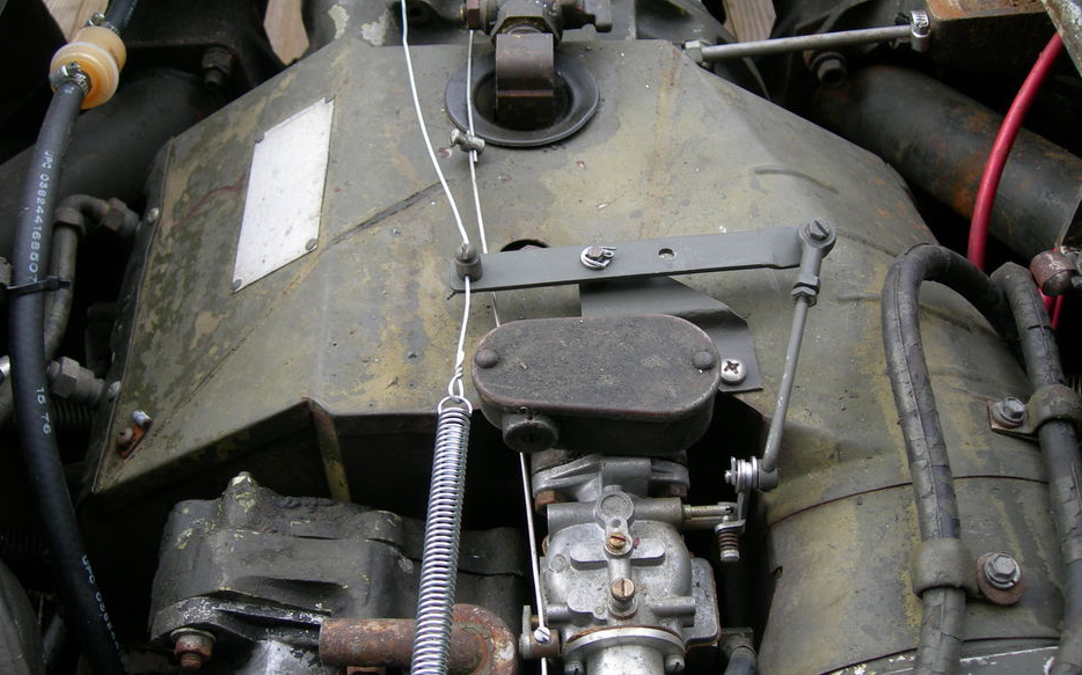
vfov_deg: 31.2
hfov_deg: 48.2
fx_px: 1209
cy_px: 351
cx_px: 536
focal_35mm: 41
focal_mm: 7.8
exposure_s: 1/45.1
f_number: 2.8
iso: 50
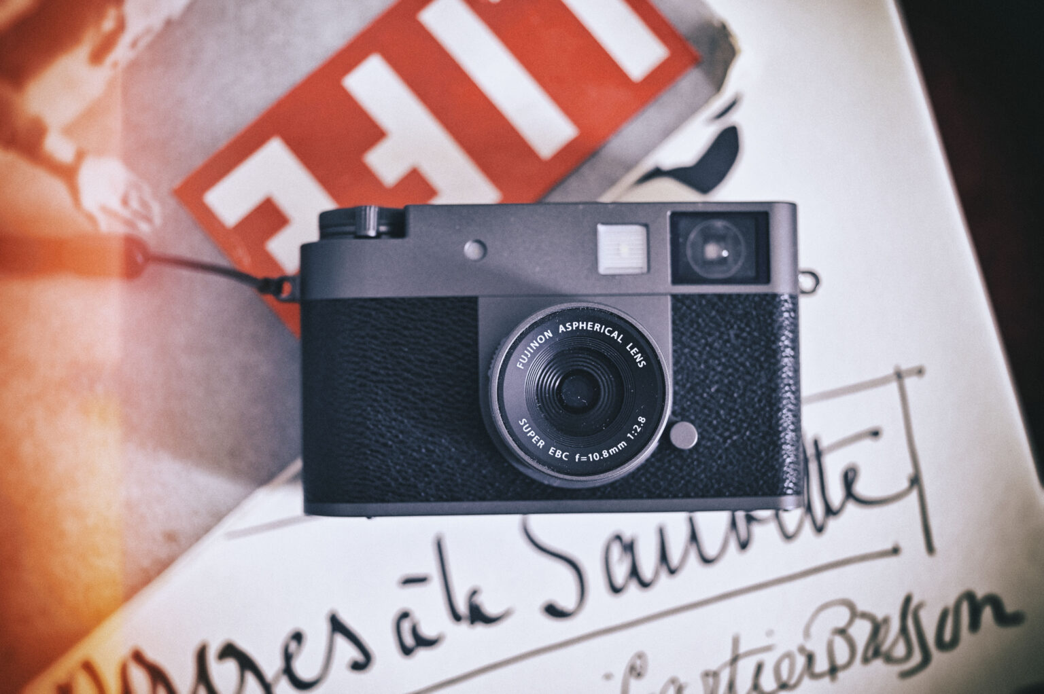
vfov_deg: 16.1
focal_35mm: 85
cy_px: 347
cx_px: 522
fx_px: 2463
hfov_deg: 23.9
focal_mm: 85
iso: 400
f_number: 1.4
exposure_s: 1/200
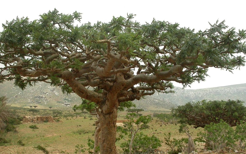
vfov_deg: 27.8
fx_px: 308
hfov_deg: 43.4
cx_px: 109
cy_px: 105
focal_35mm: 46
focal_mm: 7.85
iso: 100
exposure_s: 1/276
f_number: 5.3
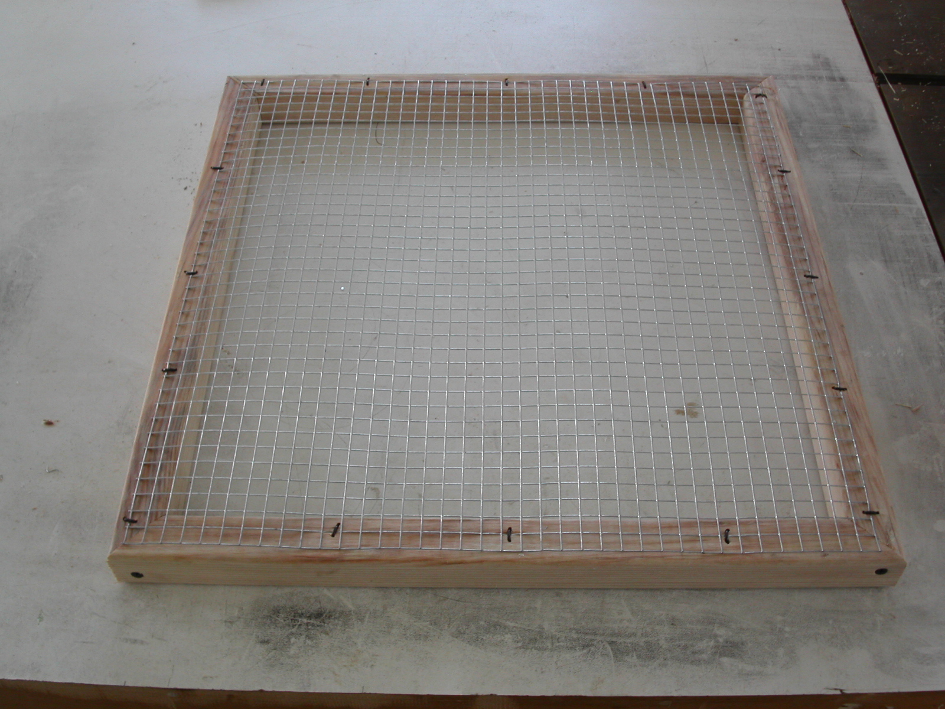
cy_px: 354
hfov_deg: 49.0
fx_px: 1037
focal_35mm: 38
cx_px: 472
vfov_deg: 37.7
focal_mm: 7.8
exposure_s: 1/60
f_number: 4
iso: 100
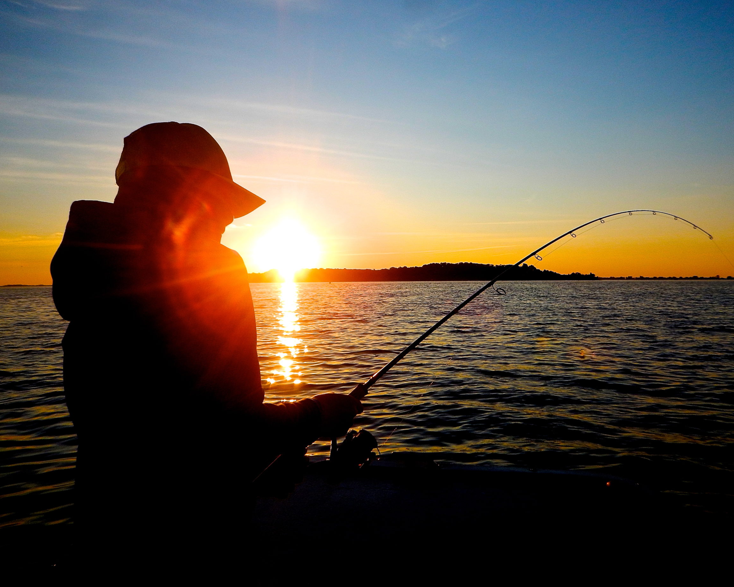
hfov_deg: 65.9
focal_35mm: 26
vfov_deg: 54.9
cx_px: 405
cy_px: 292
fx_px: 565
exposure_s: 1/1250
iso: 125
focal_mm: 4.3
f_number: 2.8
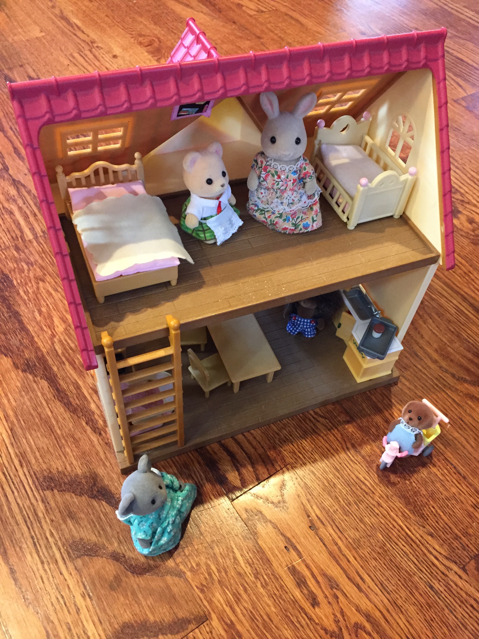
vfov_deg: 61.7
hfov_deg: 48.2
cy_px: 320
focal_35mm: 29
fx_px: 535
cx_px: 240
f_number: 2.2
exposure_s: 1/20
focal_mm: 4.15
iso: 250
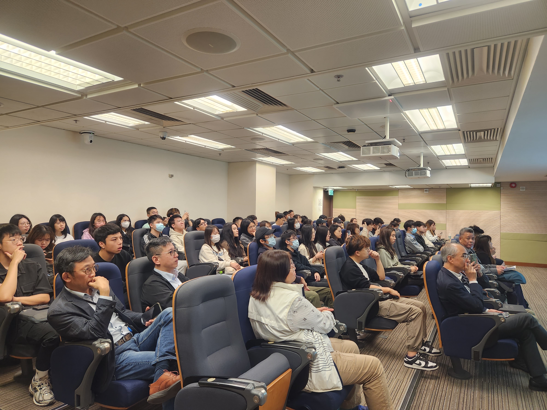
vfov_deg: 58.9
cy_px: 205
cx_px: 274
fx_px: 363
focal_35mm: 23
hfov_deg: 73.9
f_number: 1.8
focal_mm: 5.4
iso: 250
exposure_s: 1/100
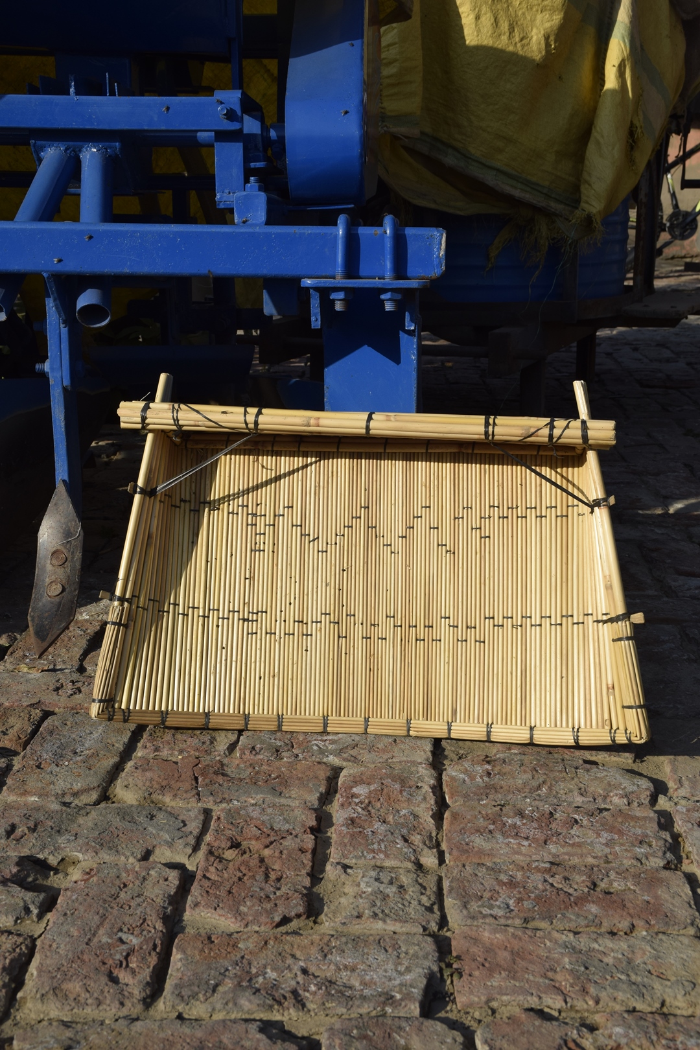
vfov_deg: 41.1
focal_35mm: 48
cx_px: 350
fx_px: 1400
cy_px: 525
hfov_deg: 28.1
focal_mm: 32
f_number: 11
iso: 200
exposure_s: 1/500
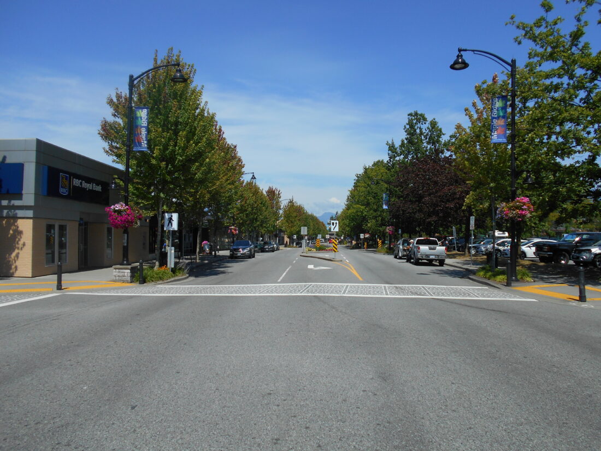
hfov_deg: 67.3
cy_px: 226
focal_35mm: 26
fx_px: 451
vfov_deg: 53.1
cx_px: 300
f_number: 3.2
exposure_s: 1/1250
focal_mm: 4.6
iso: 80
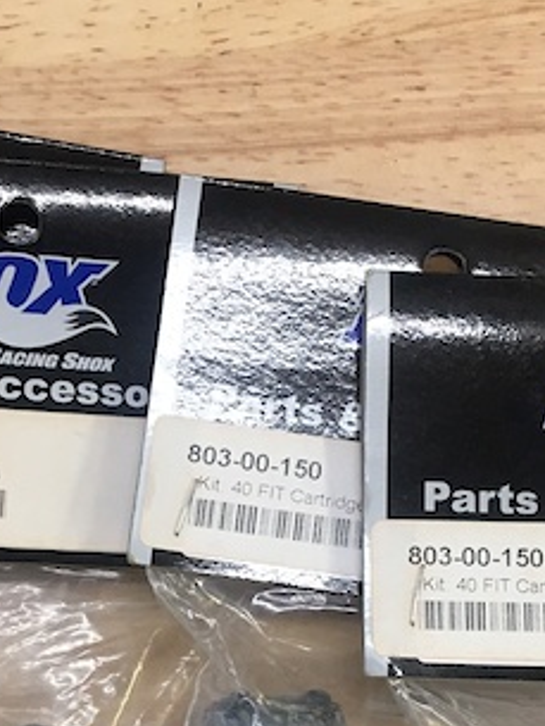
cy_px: 607
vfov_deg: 25.1
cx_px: 259
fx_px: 1594
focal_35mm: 76
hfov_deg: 19.4
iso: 40
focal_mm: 4.15
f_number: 2.2
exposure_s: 1/30
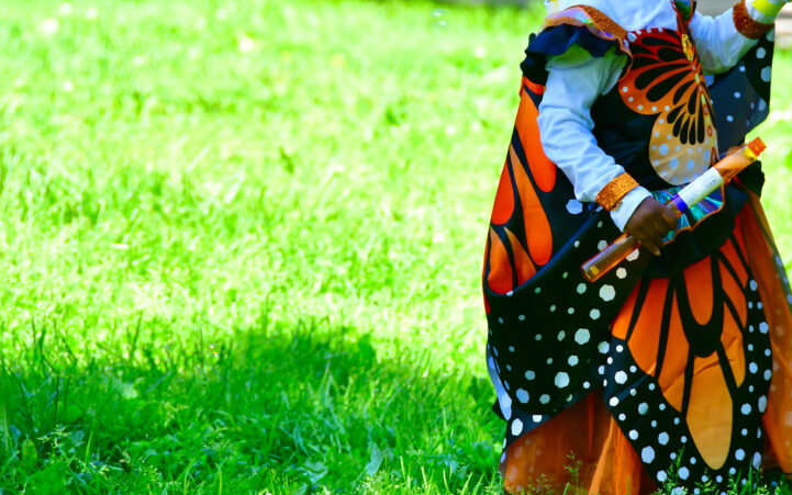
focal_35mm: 369
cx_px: 492
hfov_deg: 5.7
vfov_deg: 3.6
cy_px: 163
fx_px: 7967
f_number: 6.3
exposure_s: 1/250
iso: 280
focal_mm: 170
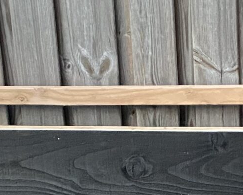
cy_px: 395
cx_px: 267
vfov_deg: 10.7
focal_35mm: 132
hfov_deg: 14.3
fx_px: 950
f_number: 1.8
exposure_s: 1/30
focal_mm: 4.25
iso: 800
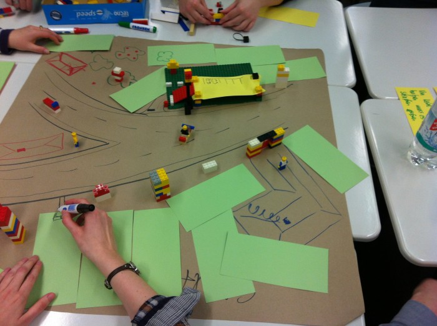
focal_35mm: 35
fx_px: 441
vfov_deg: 40.6
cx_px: 218
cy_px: 163
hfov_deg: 52.7
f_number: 2.8
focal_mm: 3.85
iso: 100
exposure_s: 1/33
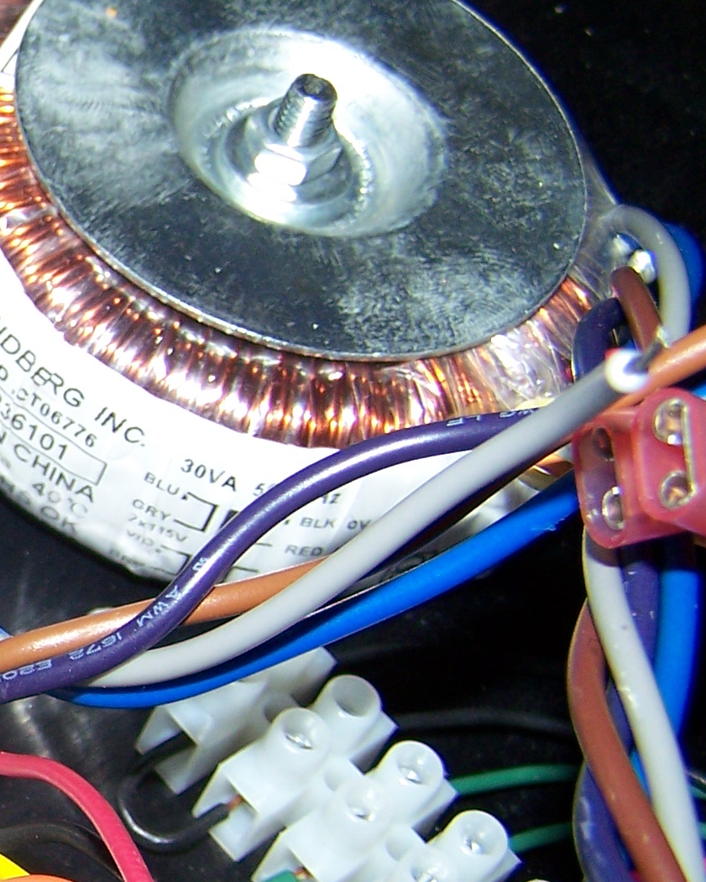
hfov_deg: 14.1
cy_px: 514
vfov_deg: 19.2
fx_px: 2611
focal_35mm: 100
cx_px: -452
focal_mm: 6.3
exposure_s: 1/60
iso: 100
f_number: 2.8
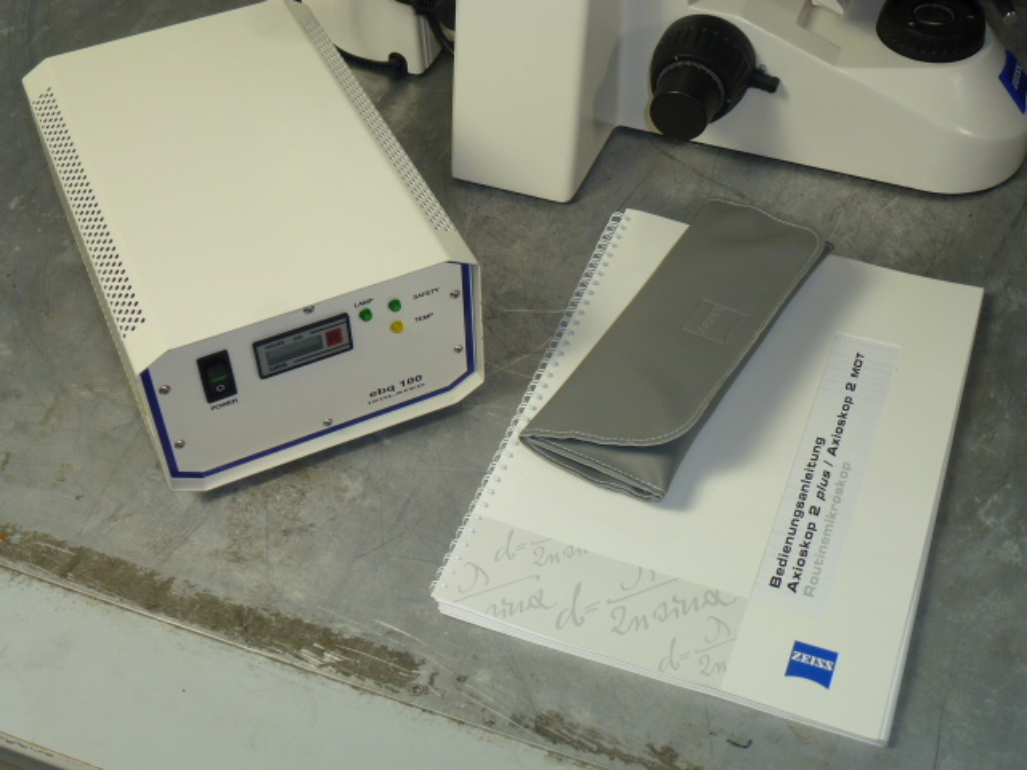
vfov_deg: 32.2
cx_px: 514
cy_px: 385
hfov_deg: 42.1
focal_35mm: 45
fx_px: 1335
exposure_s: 1/60
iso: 100
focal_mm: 8
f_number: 4
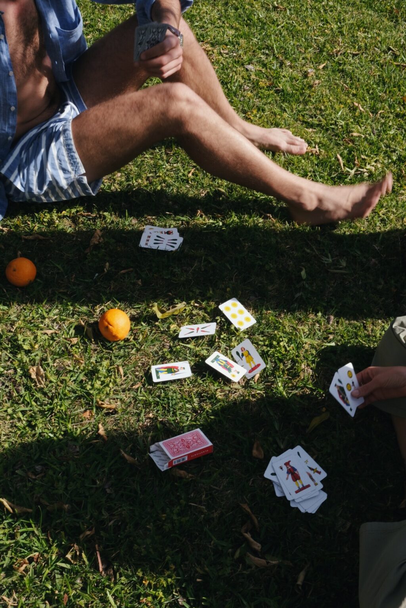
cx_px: 203
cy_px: 304
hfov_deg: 33.4
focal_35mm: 40
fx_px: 677
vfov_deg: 48.5
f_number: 20
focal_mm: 26.5
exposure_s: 1/30
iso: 160
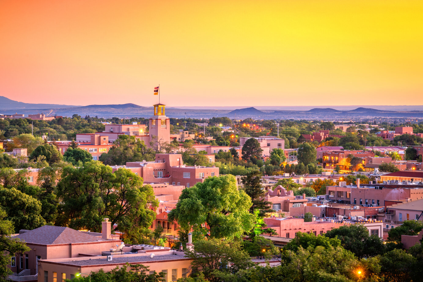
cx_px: 212
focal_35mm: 155
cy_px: 141
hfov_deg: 13.3
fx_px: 1821
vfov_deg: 8.9
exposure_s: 1.6
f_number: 8
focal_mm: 155
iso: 64
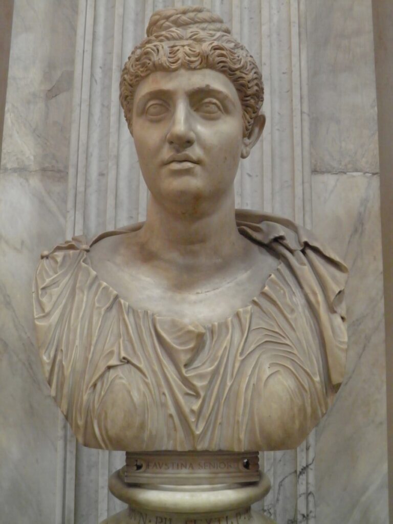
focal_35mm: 35
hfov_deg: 40.7
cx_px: 196
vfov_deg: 52.6
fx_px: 530
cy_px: 262
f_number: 3.1
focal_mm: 6.3
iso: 500
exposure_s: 1/30
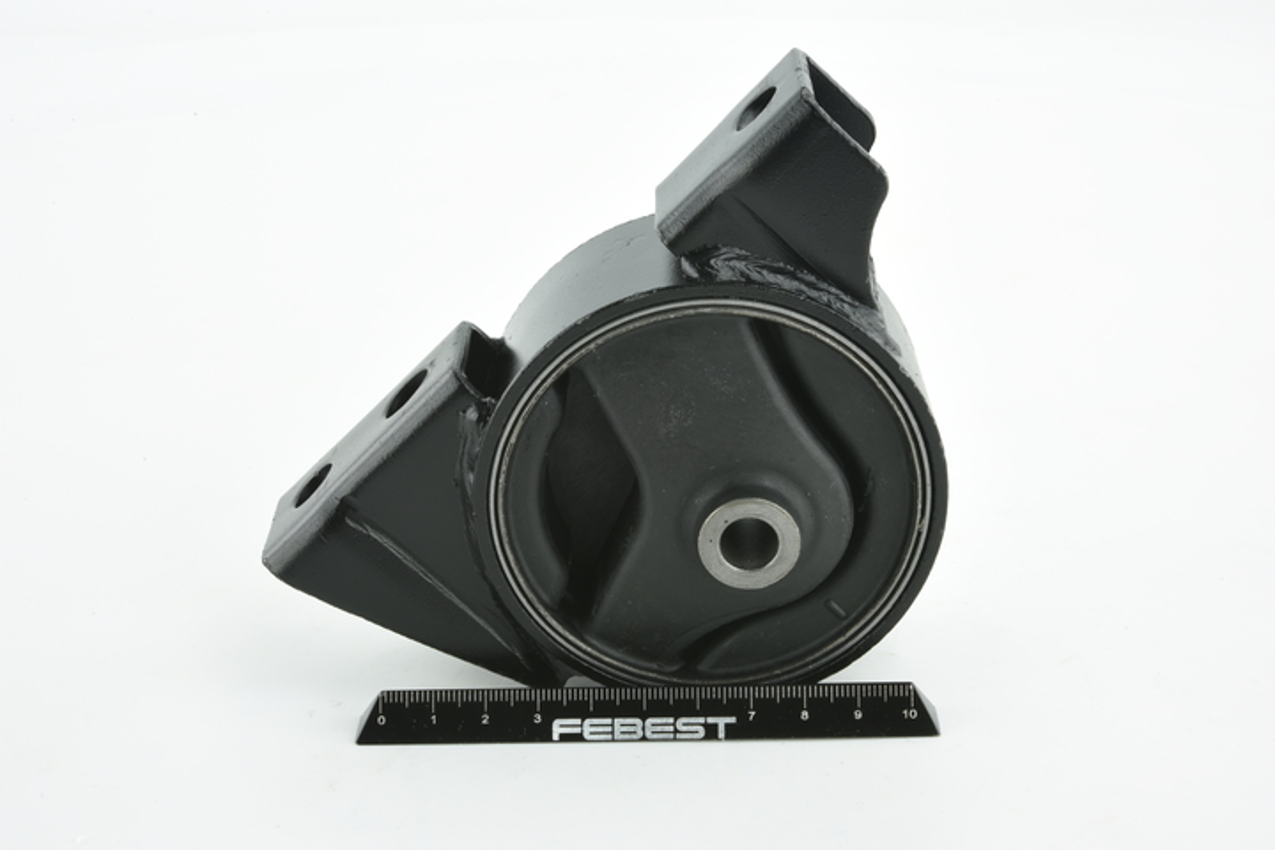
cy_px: 425
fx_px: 2125
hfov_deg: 33.4
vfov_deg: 22.6
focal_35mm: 60
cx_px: 638
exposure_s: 1/2
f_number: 29
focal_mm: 60
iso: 64
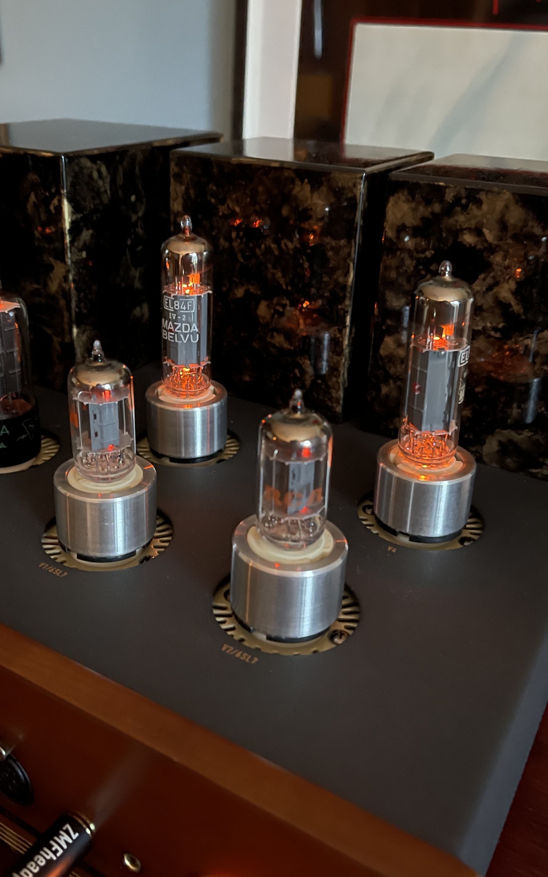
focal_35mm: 31
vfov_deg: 61.2
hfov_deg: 40.5
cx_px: 231
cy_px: 419
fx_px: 741
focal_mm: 5.1
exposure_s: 1/15
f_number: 1.6
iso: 2000
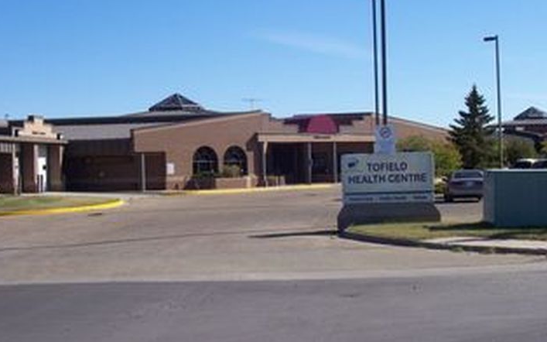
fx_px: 820
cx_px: 269
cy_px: 160
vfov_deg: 23.6
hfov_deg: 36.9
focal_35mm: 55
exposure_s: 1/350
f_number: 6.7
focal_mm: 8.6
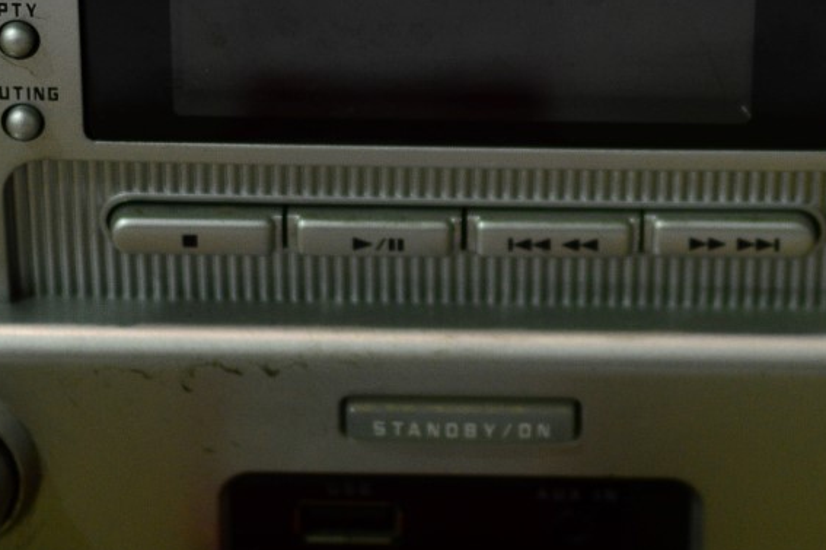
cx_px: 580
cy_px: -67
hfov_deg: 13.6
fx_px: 3449
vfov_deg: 9.0
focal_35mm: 150
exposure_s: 1/160
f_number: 1.8
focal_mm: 35
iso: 400
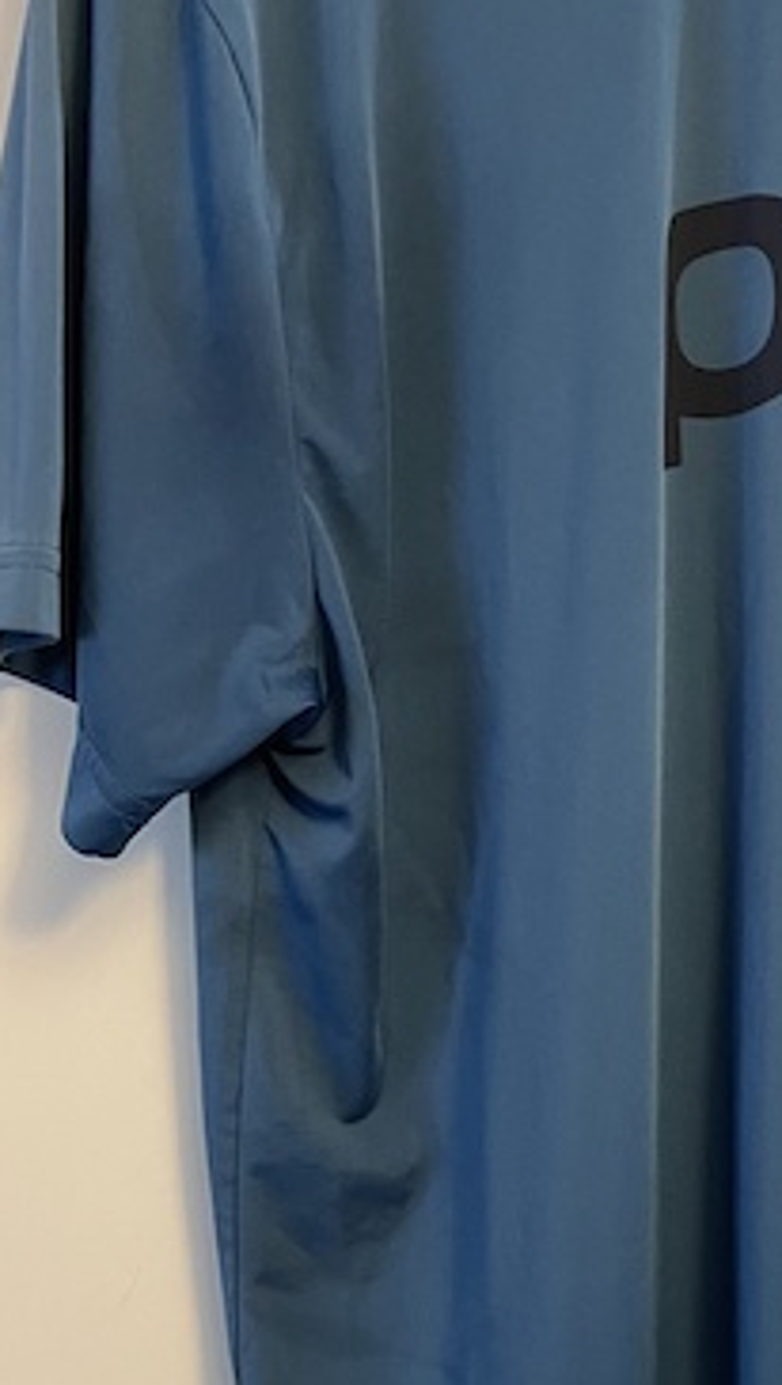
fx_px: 2280
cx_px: 820
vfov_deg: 33.7
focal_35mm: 62
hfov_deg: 18.8
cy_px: 846
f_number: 1.6
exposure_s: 1/30
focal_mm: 4.2
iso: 500
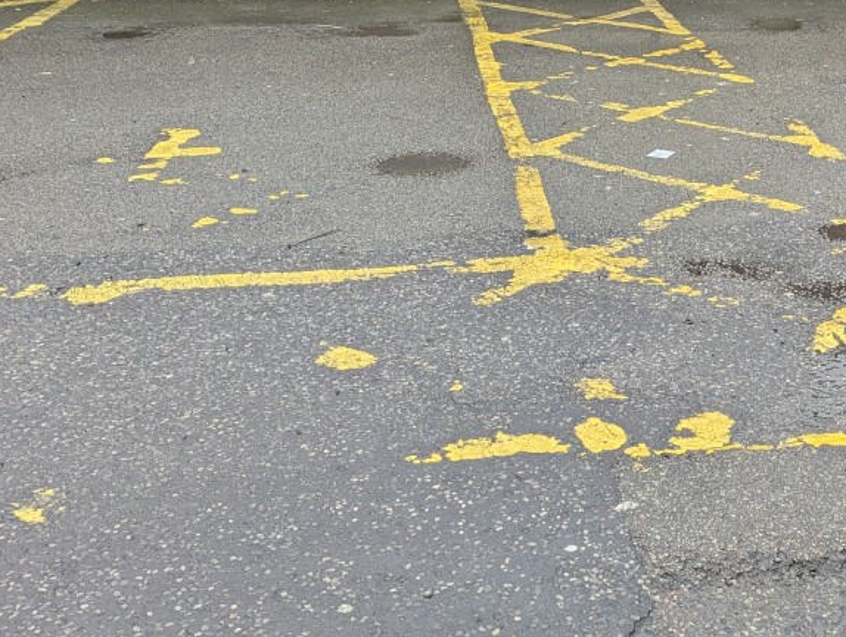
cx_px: 663
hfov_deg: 37.0
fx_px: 1224
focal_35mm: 50
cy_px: 206
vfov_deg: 29.0
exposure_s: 1/740
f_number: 1.85
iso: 668
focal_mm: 6.81
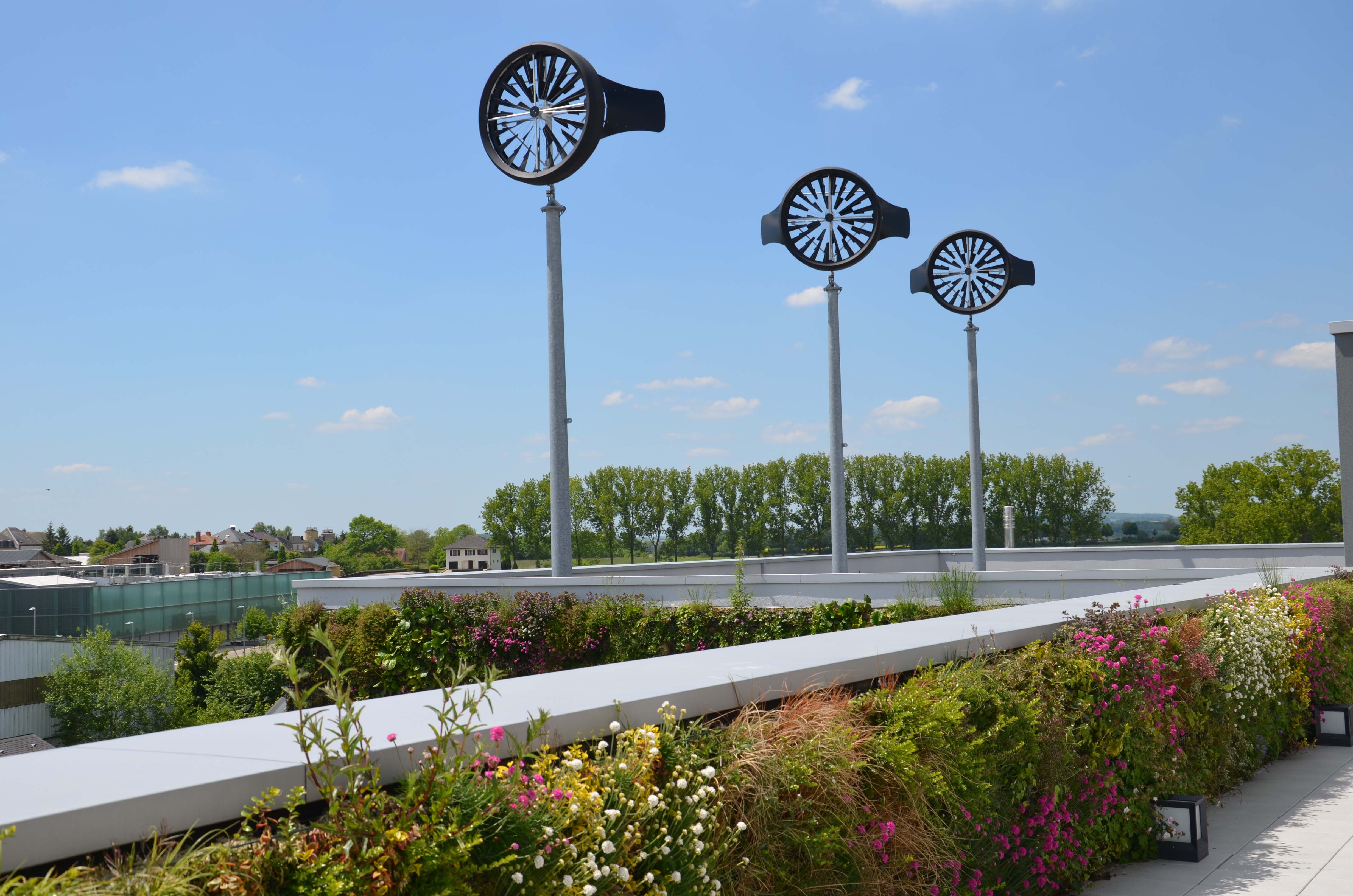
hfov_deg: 41.2
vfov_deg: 28.0
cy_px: 448
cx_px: 676
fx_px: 1800
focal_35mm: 48
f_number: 9
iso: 100
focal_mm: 32
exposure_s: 1/320
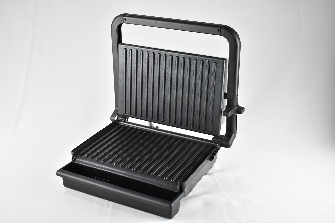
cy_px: 112
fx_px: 488
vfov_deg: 25.7
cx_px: 168
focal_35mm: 52
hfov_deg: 37.9
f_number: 5
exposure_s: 1/80
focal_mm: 35
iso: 800
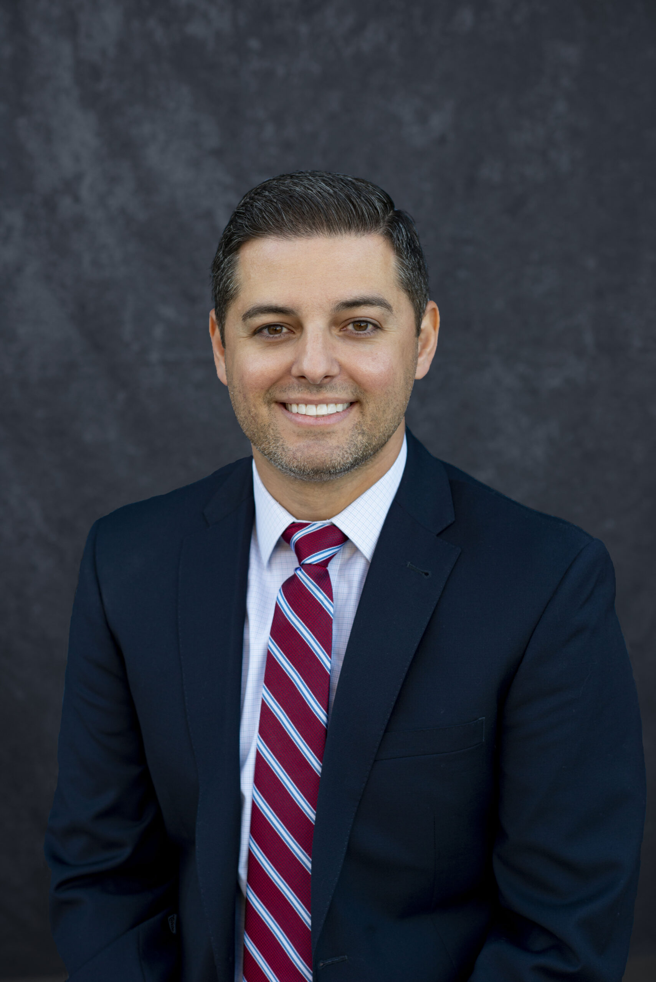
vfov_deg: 23.9
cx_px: 328
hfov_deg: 16.1
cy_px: 491
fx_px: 2321
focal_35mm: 85
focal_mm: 85
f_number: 4
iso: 400
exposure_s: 1/250
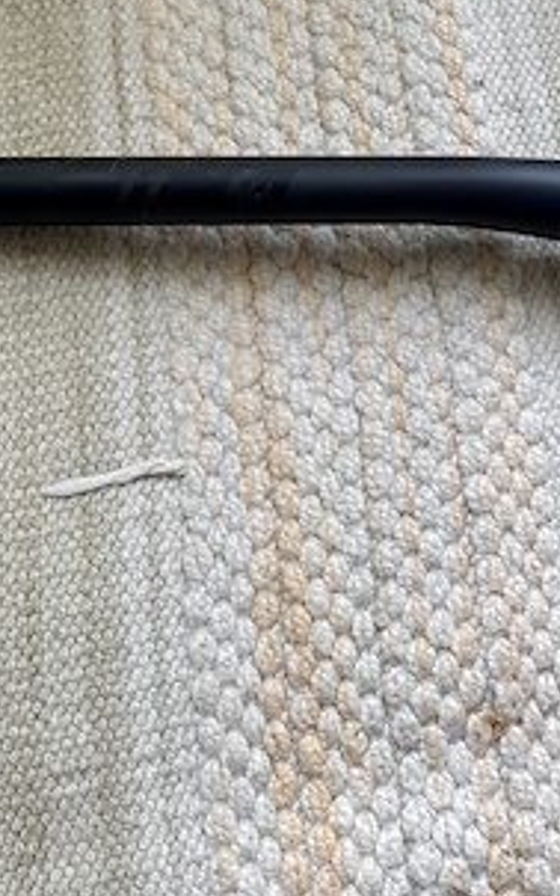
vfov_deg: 28.0
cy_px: 279
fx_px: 1781
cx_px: 773
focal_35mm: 73
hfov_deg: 16.6
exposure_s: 1/122
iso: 40
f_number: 1.8
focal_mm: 4.25
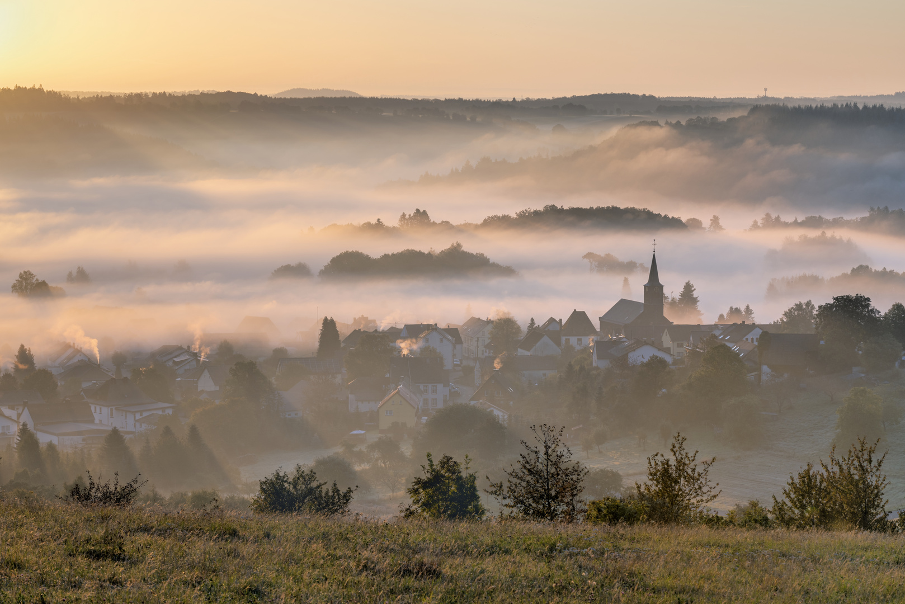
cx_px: 452
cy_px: 302
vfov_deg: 11.8
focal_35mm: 116
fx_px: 2917
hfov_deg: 17.6
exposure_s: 1/20
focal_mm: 116
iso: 31
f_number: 11
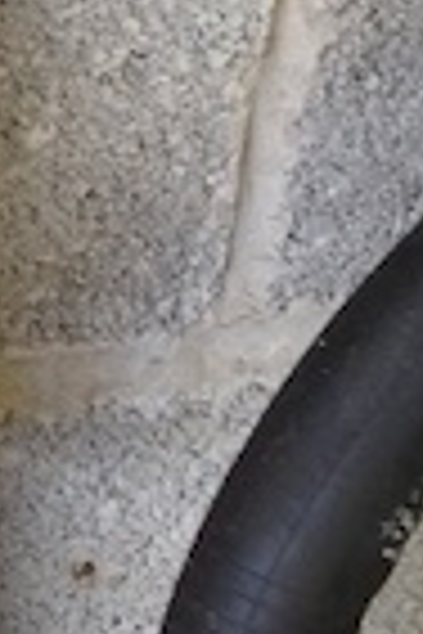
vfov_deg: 10.4
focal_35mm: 195
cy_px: -117
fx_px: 3437
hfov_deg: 6.8
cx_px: -396
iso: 64
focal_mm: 4.13
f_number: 2.4
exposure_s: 1/40
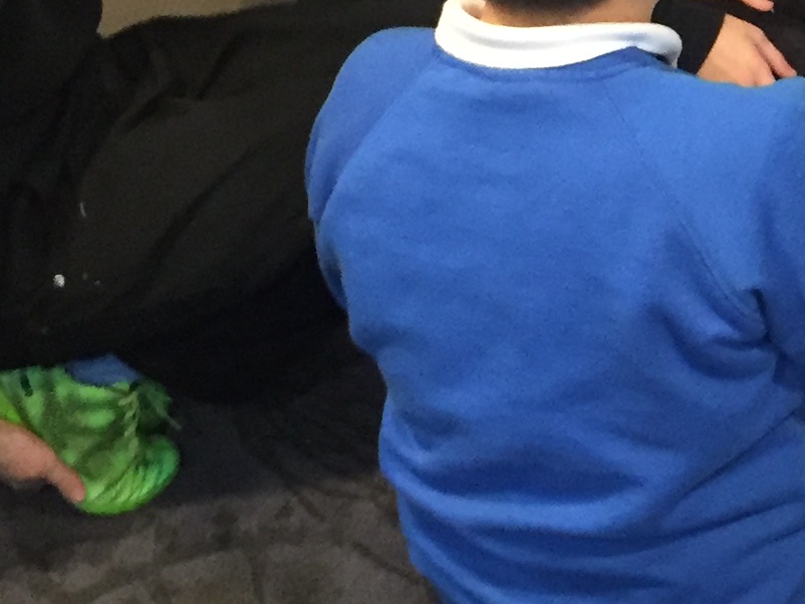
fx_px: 2745
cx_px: 988
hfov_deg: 16.0
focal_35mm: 118
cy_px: 141
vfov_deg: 12.5
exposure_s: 1/17
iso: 250
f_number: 2.2
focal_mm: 4.15
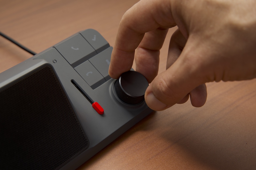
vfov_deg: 18.2
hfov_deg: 27.0
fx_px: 533
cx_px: 128
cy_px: 85
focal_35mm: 75
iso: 160
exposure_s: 1/160
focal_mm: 75
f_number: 8
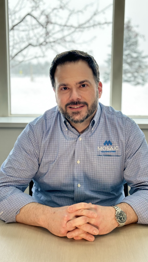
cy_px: 130
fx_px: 370
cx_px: 78
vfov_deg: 39.2
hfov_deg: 22.6
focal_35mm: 53
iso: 80
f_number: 1.78
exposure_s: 1/430
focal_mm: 6.86
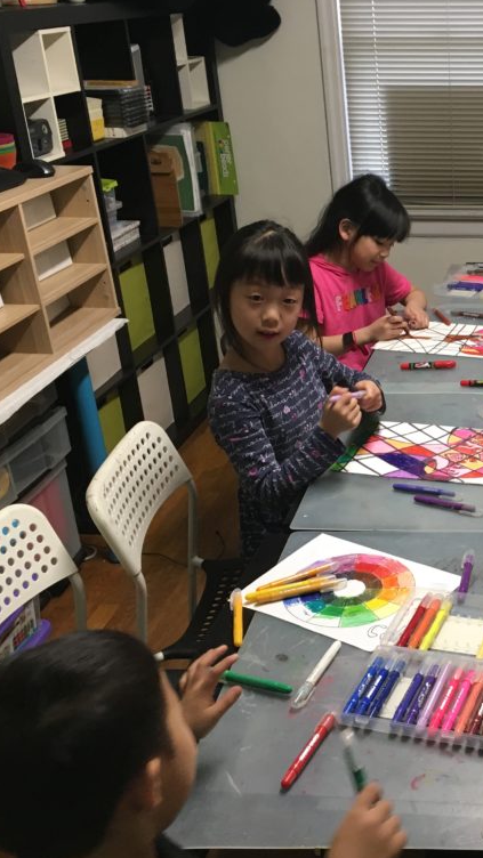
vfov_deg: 47.4
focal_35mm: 43
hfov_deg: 25.9
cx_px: 516
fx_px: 979
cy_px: 427
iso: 100
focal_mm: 4.15
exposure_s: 1/30
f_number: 2.2
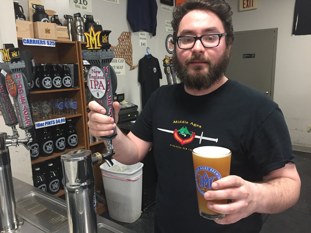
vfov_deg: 48.2
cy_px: 116
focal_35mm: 29
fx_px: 261
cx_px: 156
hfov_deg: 61.7
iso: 160
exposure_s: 1/30
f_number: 2.2
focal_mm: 4.15
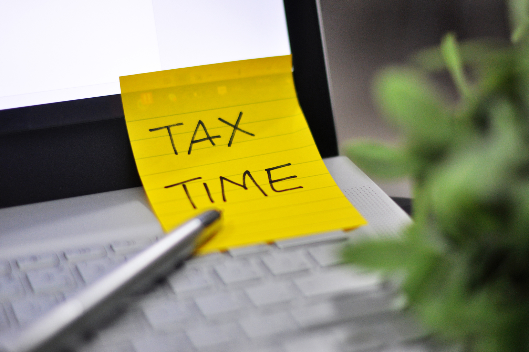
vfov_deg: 18.1
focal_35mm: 75
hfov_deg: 27.0
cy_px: 176
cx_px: 264
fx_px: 1101
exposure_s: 1/125
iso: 500
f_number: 1.6
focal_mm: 50
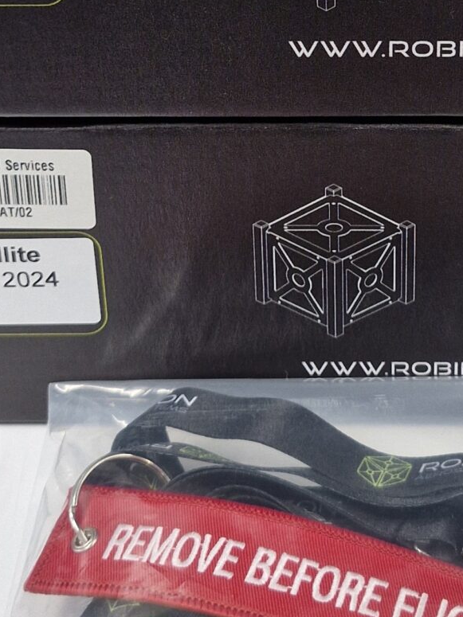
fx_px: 1356
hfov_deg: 19.2
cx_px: 379
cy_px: 44
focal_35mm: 76
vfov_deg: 24.8
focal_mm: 5.54
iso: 125
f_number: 1.8
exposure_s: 1/100
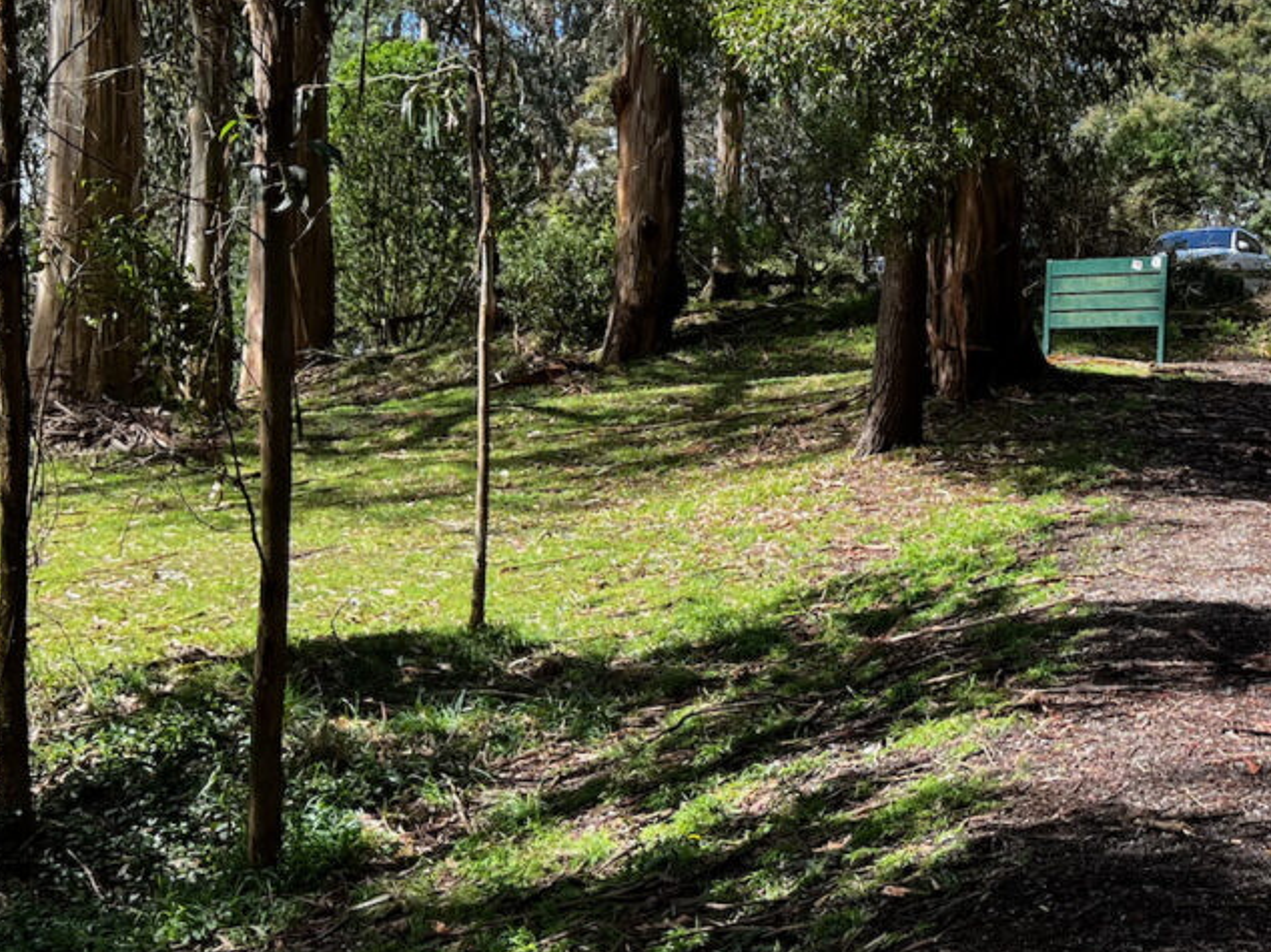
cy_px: 479
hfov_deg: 29.3
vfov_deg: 23.3
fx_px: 2312
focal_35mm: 63
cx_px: 1175
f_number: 1.5
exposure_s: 1/866
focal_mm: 5.7
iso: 50
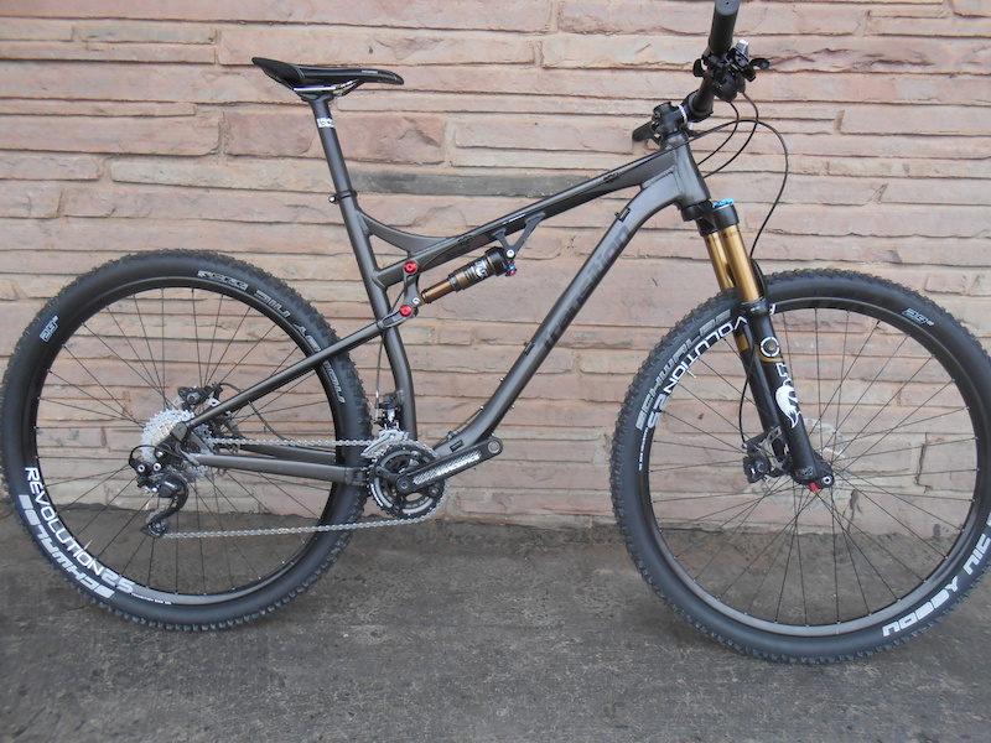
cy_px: 372
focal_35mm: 26
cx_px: 496
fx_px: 744
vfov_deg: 53.1
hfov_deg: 67.3
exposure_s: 1/250
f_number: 3.5
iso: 200
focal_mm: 4.6
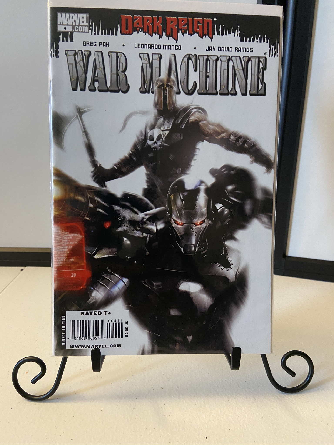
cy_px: 222
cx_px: 167
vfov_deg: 67.3
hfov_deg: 53.1
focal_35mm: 26
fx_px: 334
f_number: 1.8
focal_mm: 4.25
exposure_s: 1/30
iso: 500
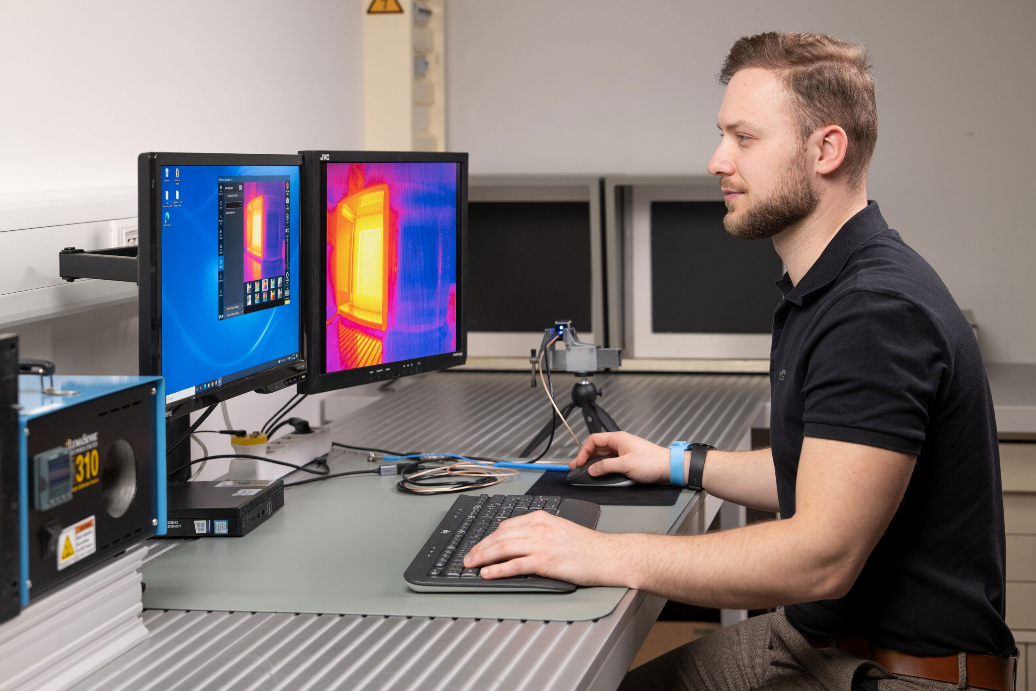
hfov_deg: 36.2
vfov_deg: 24.6
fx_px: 1583
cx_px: 518
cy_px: 346
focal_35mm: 55
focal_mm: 55
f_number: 4
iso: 800
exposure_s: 1/125
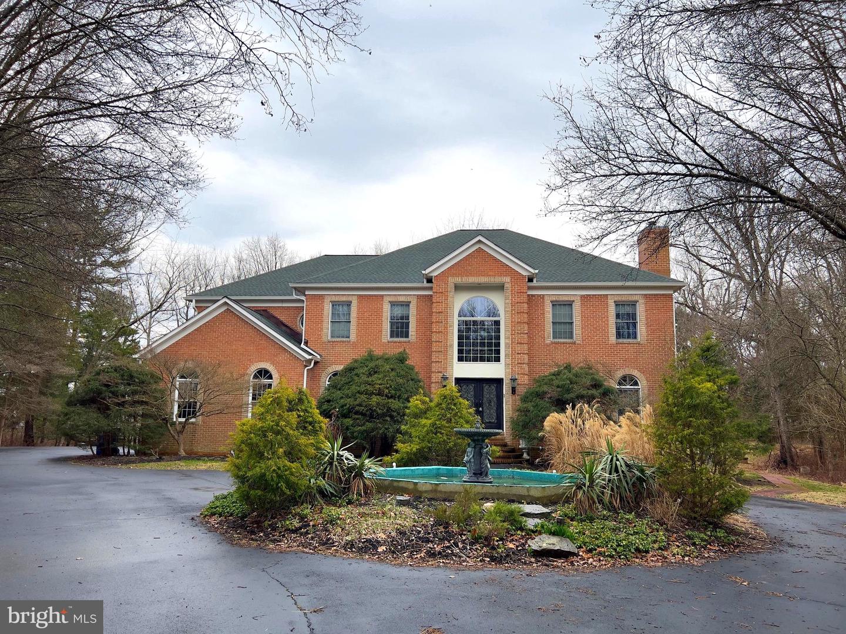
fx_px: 635
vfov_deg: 53.1
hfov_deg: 67.3
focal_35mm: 26
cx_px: 423
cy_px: 317
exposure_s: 1/567
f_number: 1.5
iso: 50
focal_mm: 5.7
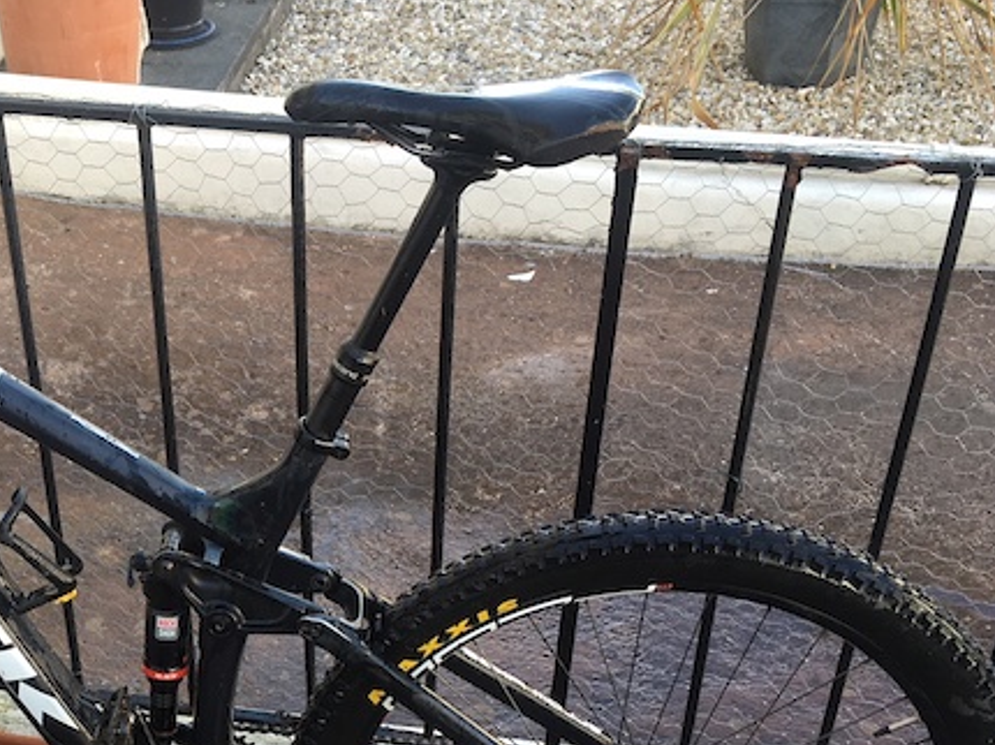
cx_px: 132
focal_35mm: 54
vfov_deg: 26.0
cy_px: 689
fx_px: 1551
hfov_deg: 34.0
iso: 25
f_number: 2.2
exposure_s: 1/100
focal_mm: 4.15
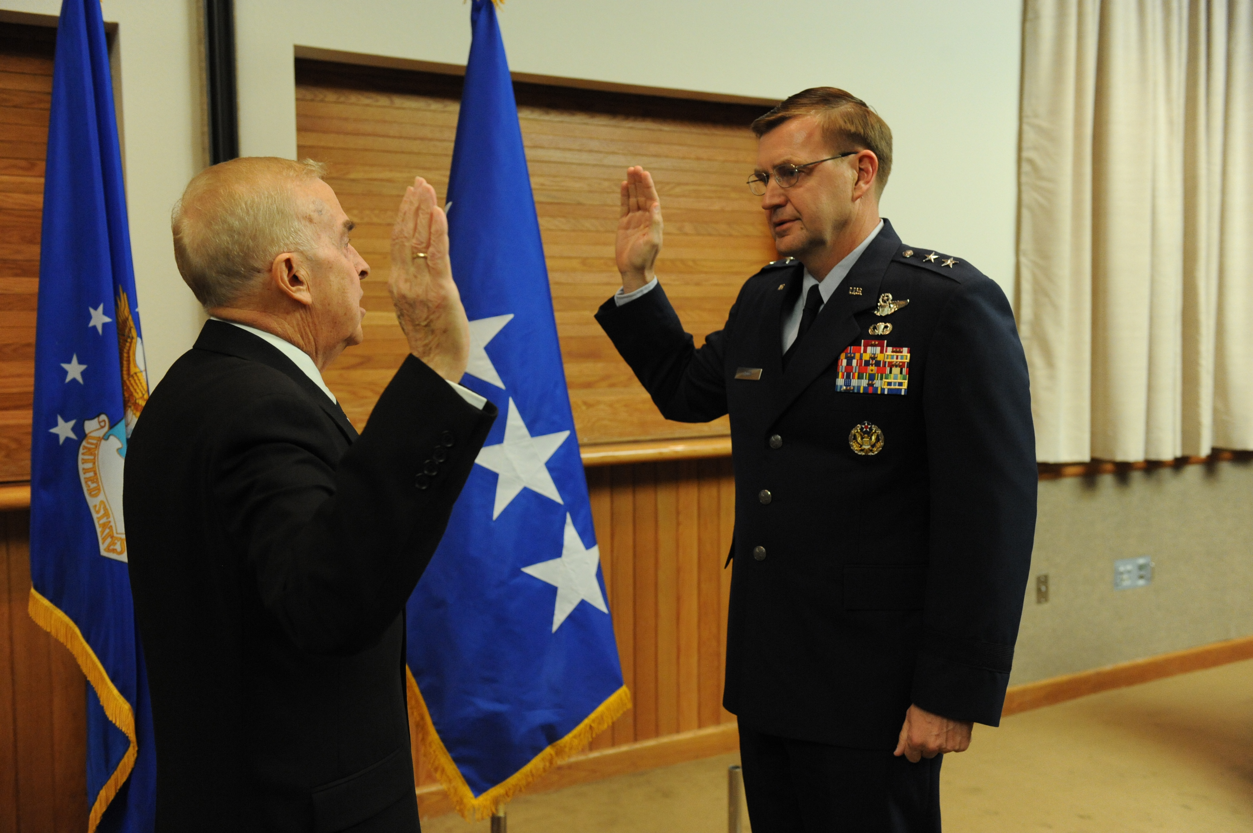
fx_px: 1322
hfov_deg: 50.7
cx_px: 626
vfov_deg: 35.0
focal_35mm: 38
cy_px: 416
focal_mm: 38
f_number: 4
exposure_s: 1/100
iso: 3200
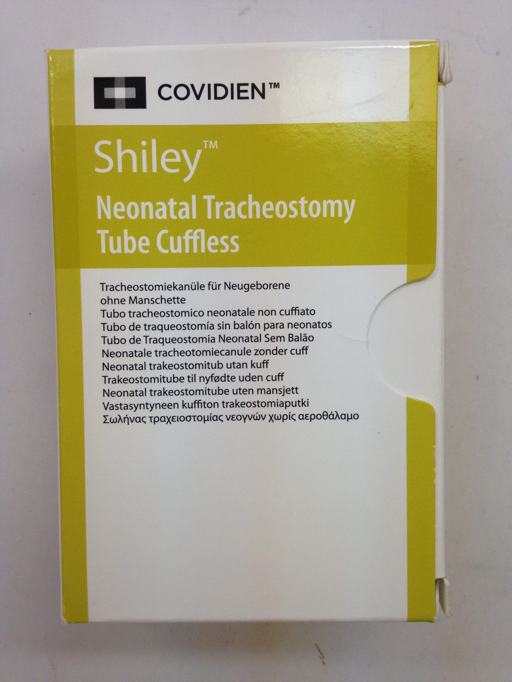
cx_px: 256
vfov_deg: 55.4
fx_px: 651
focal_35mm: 33
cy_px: 341
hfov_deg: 42.9
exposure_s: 1/120
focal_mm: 4.12
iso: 100
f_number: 2.4
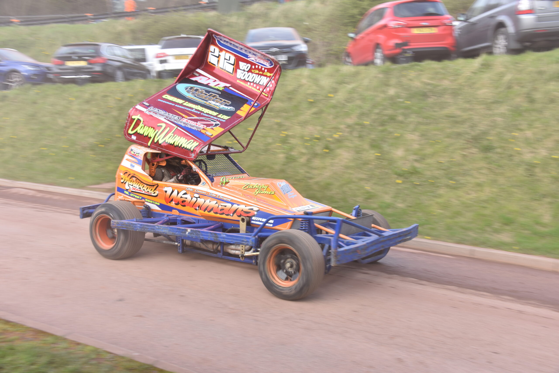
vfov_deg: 31.9
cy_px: 186
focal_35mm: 42
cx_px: 280
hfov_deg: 46.4
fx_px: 652
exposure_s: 1/50
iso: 140
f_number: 8
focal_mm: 42
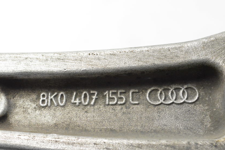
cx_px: 89
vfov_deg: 13.5
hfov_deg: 20.1
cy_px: 92
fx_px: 635
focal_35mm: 102
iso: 6400
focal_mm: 55
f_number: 9
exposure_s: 1/320
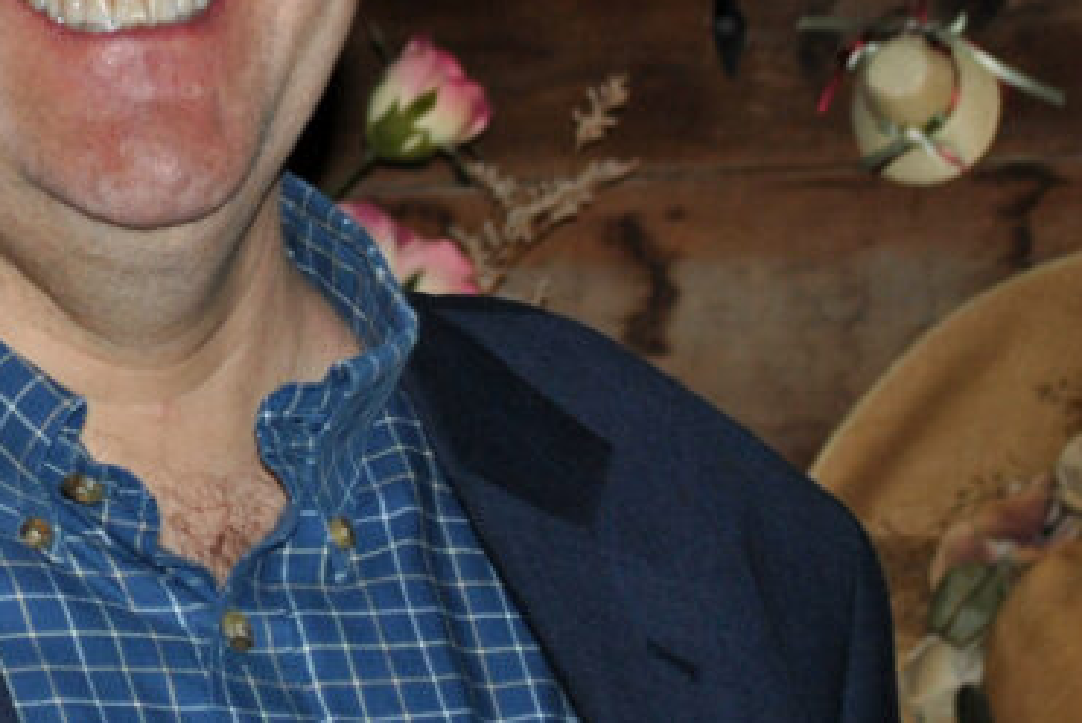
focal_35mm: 233
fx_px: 7008
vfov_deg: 5.9
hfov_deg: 8.7
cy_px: -1
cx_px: -356
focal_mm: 48
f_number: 5.3
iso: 200
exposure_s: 1/60
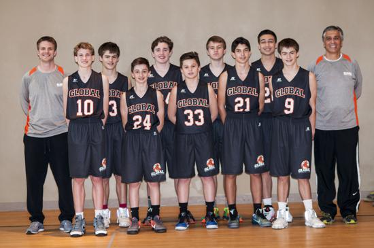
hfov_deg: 16.1
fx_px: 1323
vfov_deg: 10.7
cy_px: 124
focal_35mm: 128
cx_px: 187
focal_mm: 85
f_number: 2
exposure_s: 1/160
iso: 200
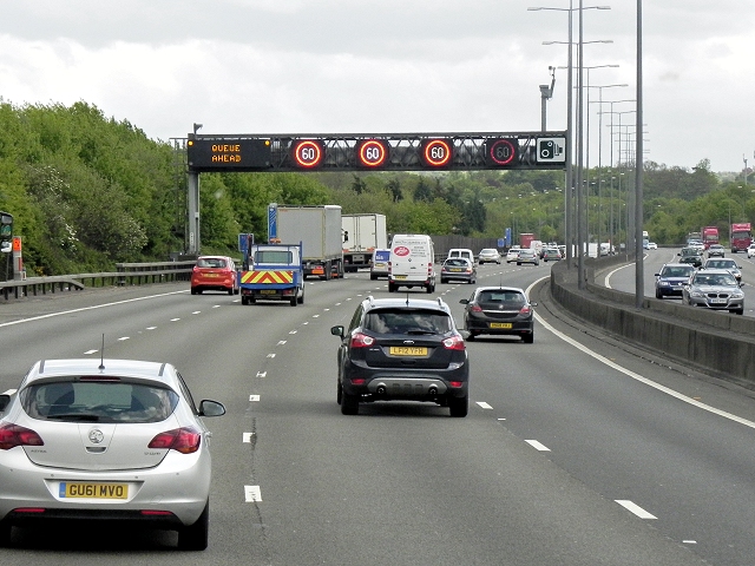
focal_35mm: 144
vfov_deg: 10.3
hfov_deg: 13.7
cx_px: 378
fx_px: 3141
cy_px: 283
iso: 400
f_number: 8
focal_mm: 25.7
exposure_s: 1/385
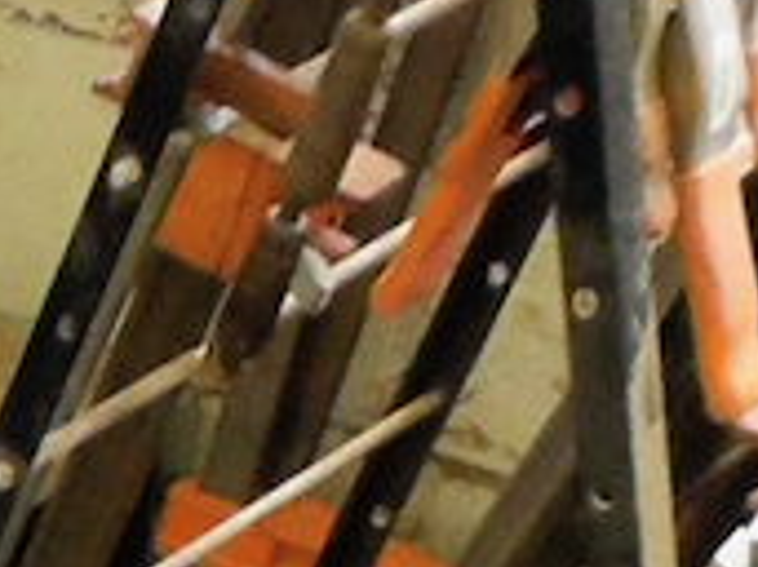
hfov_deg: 9.5
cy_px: 1785
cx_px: -683
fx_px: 4311
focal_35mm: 197
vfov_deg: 6.7
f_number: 3.3
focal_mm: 5.1
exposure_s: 1/50
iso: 400
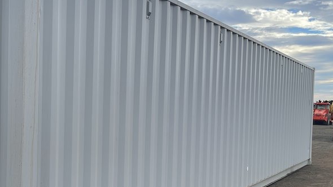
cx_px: 79
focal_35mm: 48
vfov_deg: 24.9
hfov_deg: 41.5
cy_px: 118
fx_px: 424
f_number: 1.6
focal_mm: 5.1
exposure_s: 1/1715
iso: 32
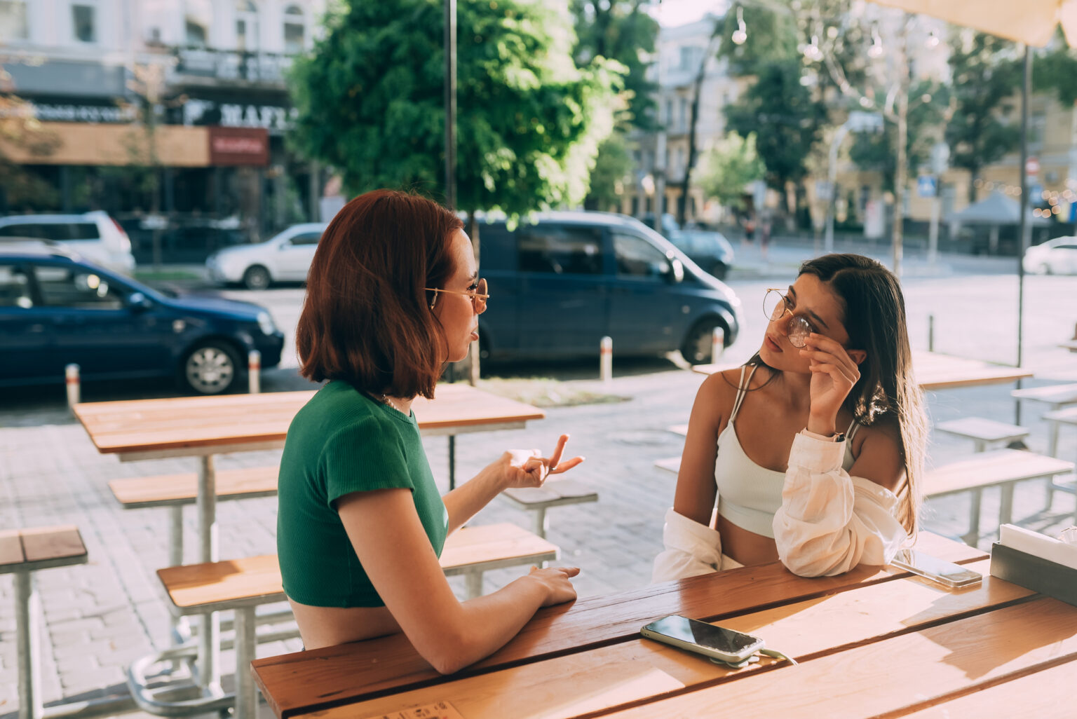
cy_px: 360
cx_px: 538
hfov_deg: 54.4
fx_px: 1048
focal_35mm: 35
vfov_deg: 37.9
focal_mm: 35
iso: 125
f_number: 2.5
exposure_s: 1/500
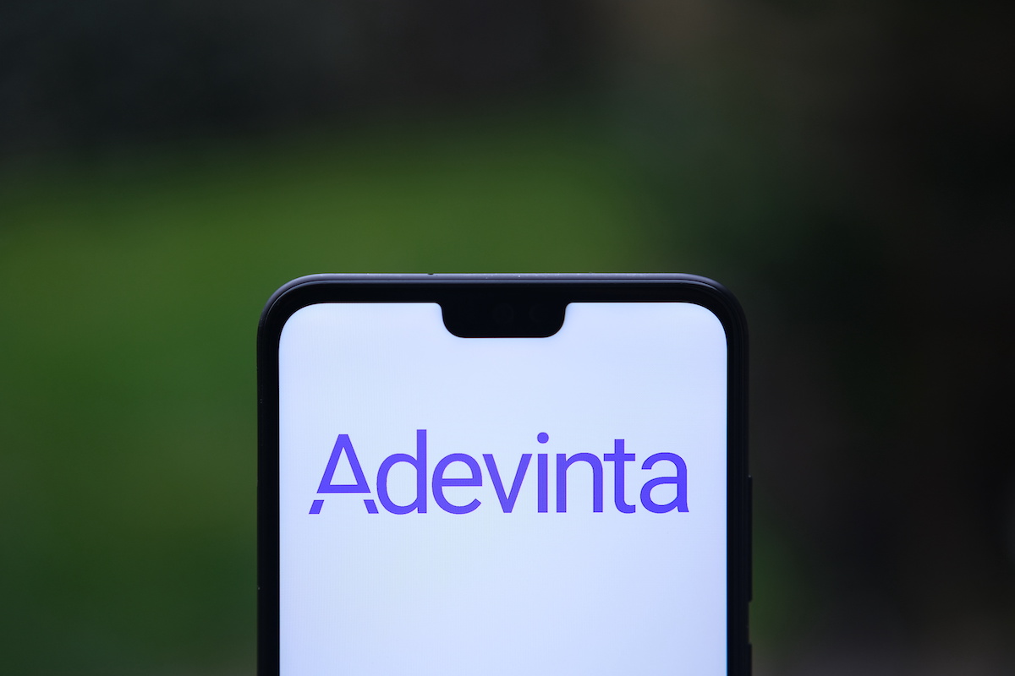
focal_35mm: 75
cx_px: 508
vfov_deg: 18.2
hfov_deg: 27.0
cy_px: 338
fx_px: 2114
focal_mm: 50
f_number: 2.2
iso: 160
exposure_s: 1/140
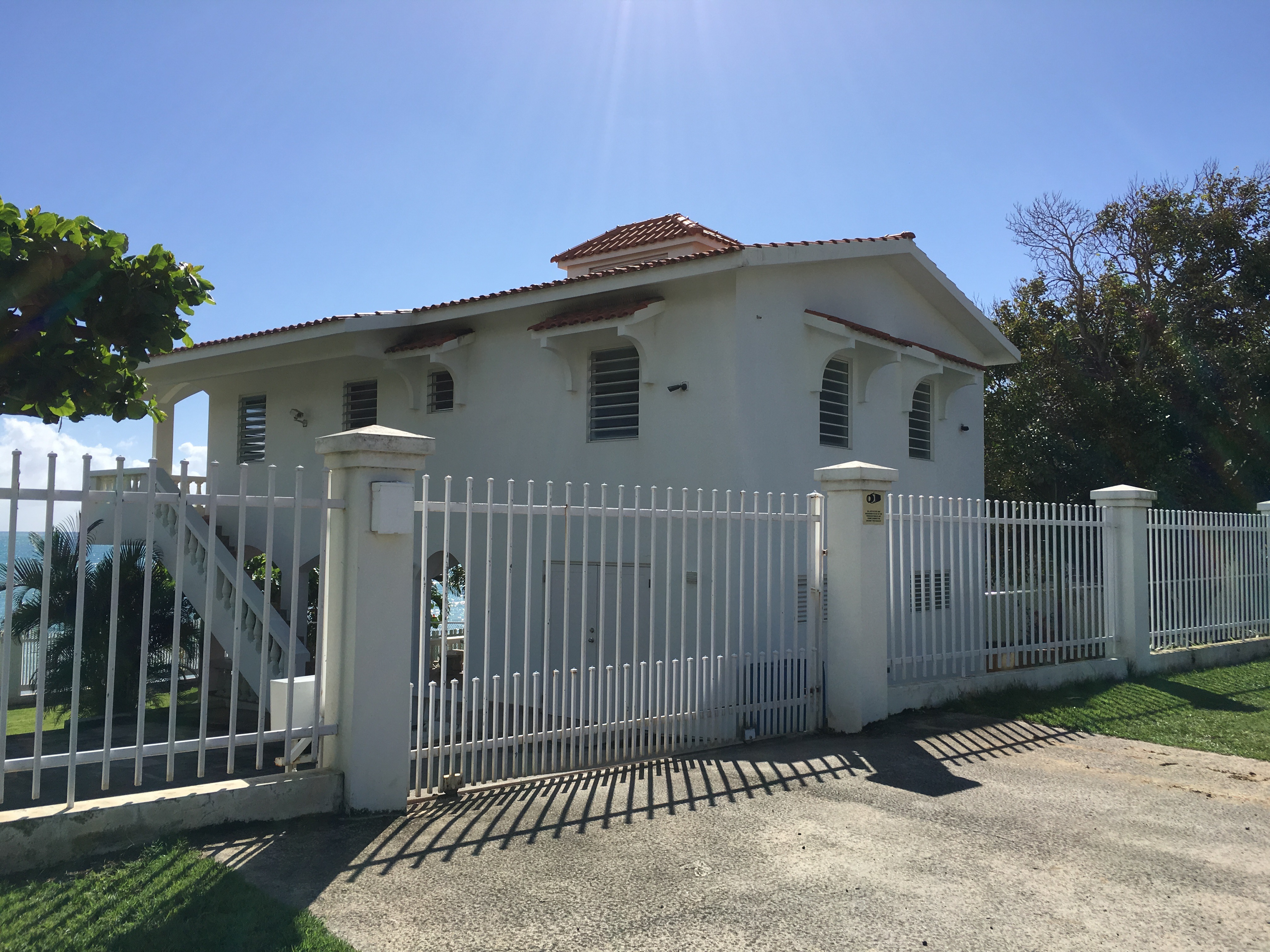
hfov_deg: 61.7
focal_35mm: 29
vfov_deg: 48.2
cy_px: 476
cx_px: 635
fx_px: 1064
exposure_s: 1/2404
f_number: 2.2
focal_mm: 4.15
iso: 25
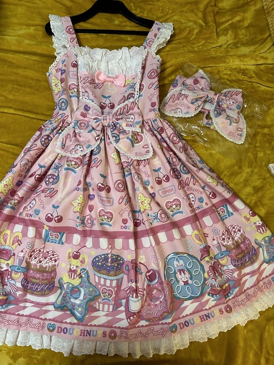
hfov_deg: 53.1
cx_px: 137
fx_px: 274
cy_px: 182
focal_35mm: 26
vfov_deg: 67.3
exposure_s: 1/60
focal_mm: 5.7
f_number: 1.5
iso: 320
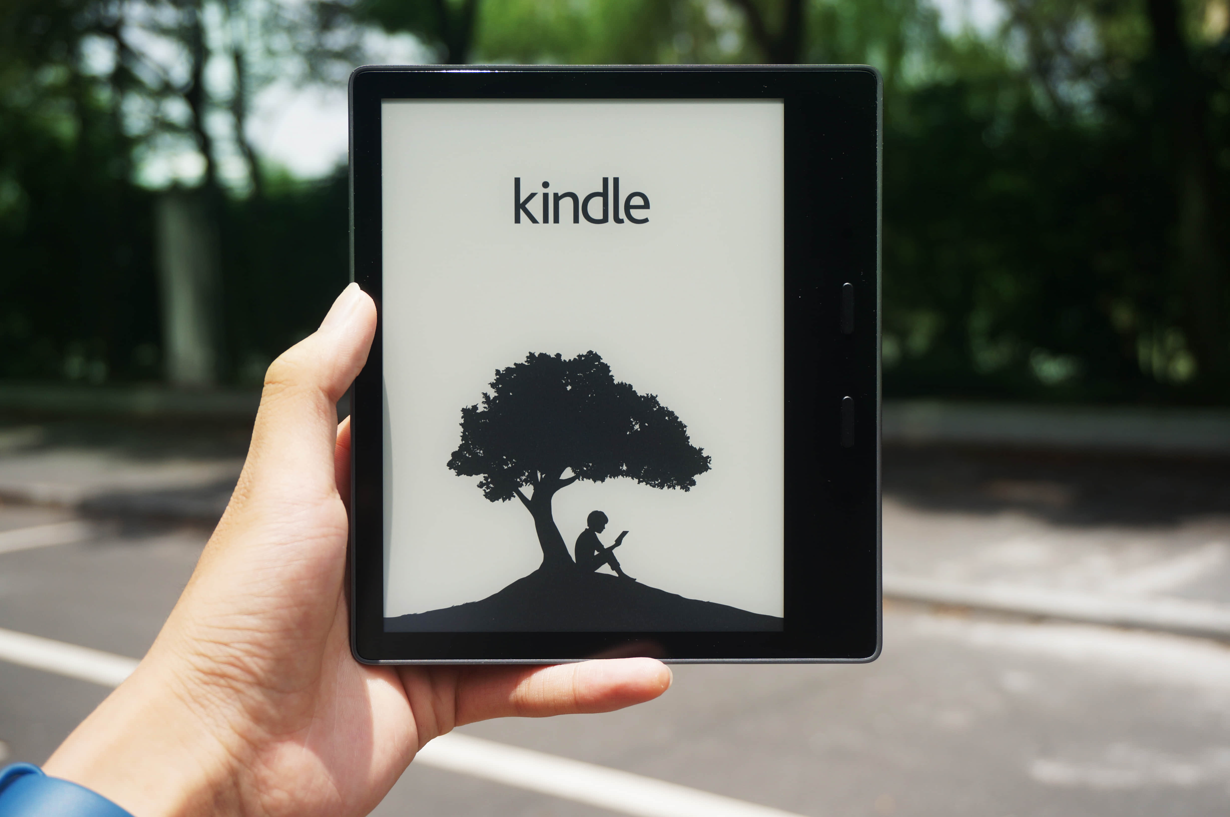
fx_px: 1485
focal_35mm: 44
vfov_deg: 30.8
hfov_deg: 45.0
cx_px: 615
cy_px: 408
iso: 100
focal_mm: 29
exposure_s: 1/400
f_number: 4.5
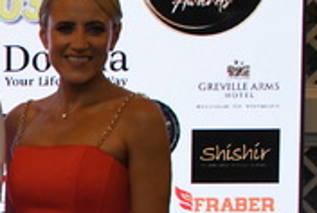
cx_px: -214
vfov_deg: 10.1
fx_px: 1191
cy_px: 210
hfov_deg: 13.8
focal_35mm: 135
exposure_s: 1/60
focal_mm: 23
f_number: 14
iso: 3200
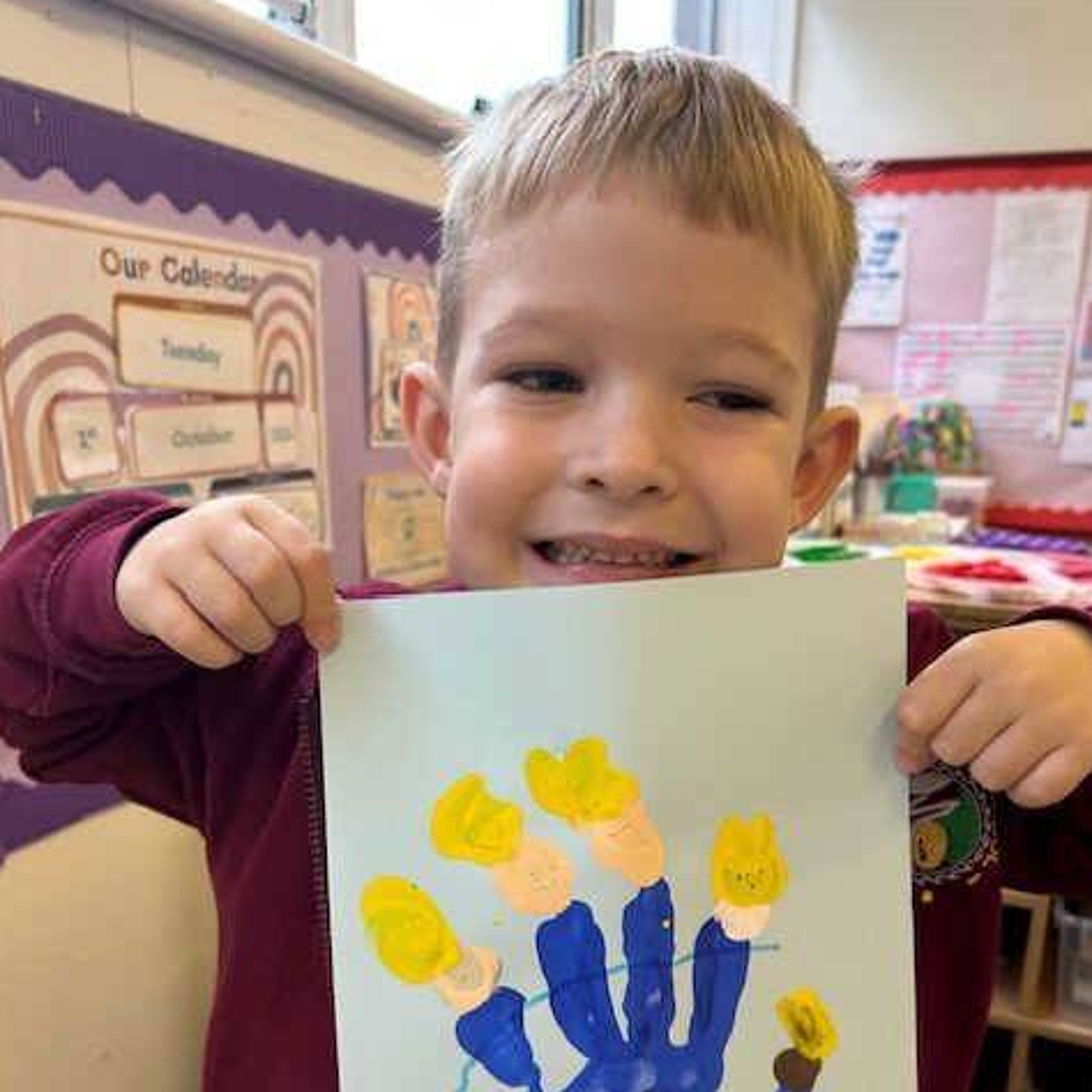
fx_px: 1106
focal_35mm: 31
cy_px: 689
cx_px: 548
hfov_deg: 52.5
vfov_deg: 51.9
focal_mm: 5.7
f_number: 1.5
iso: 80
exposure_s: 1/50
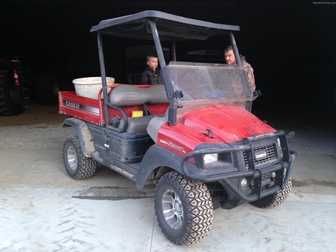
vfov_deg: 42.9
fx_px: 320
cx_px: 168
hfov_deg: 55.4
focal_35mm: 33
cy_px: 126
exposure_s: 1/20
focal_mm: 4.12
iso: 125
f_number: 2.4
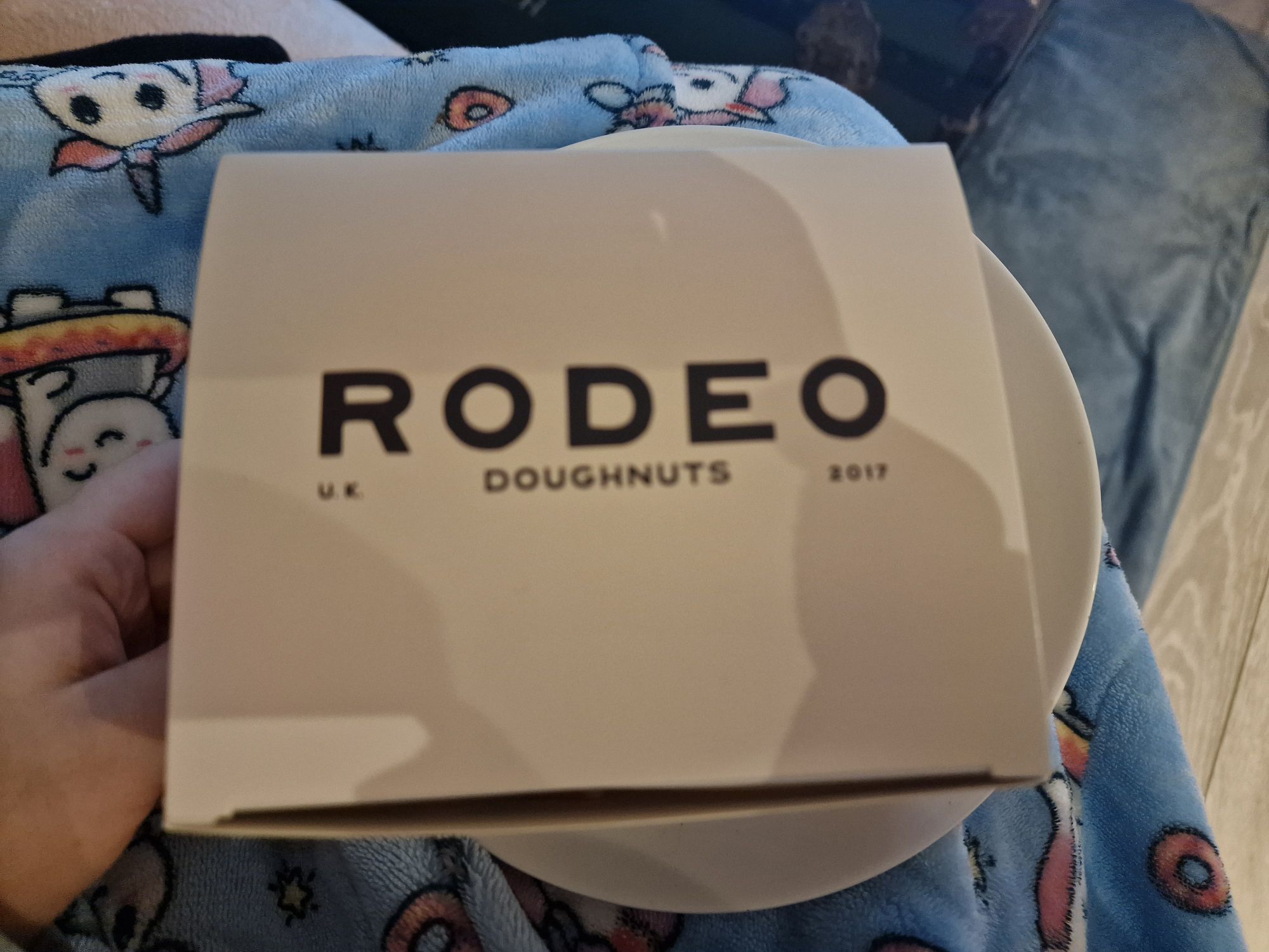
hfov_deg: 73.9
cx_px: 634
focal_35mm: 23
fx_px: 843
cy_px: 476
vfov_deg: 58.9
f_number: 1.8
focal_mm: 6.4
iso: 640
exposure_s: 1/24
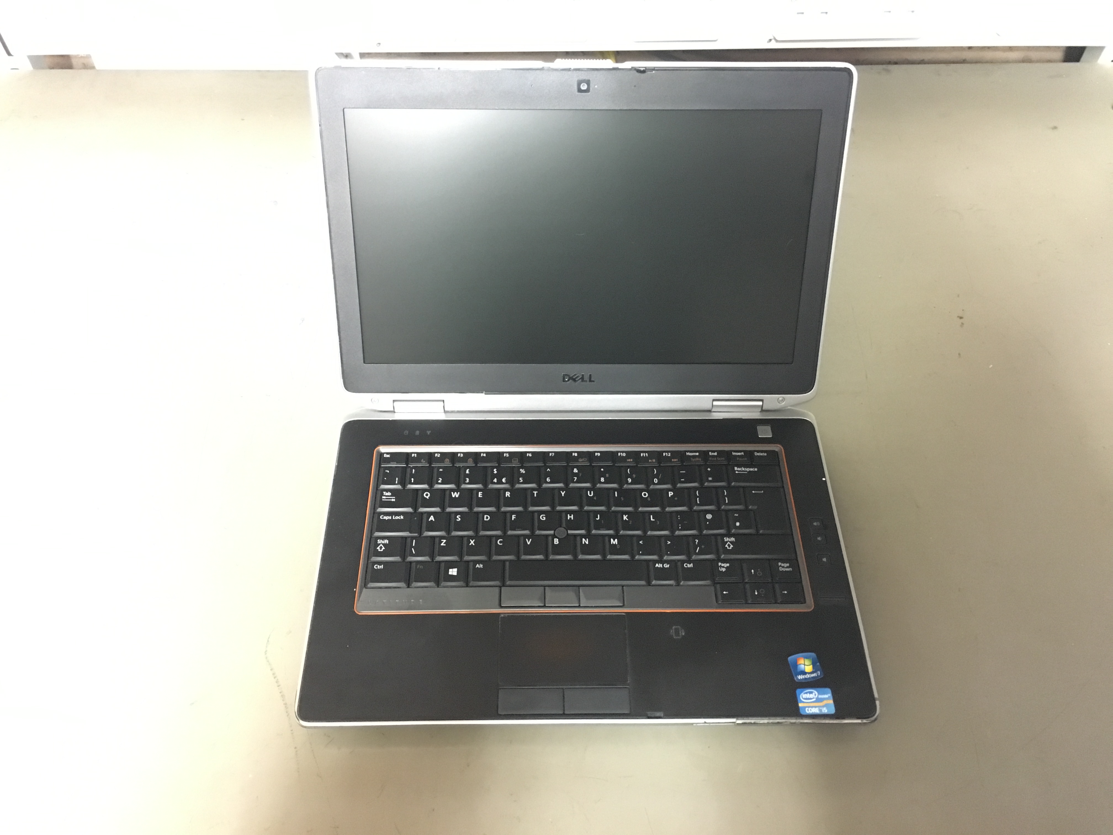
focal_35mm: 29
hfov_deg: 61.7
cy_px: 418
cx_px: 556
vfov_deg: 48.2
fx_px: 932
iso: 640
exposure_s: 1/17
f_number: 2.2
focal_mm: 4.15
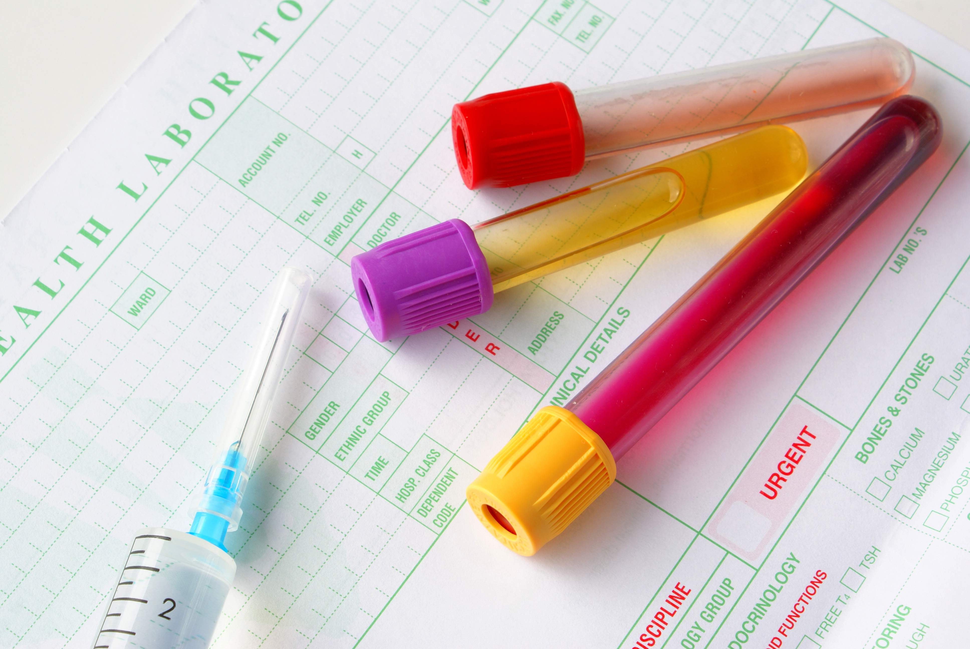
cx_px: 485
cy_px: 324
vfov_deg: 15.2
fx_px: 2428
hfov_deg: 22.6
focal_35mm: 90
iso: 100
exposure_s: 1/5
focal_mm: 60
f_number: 14
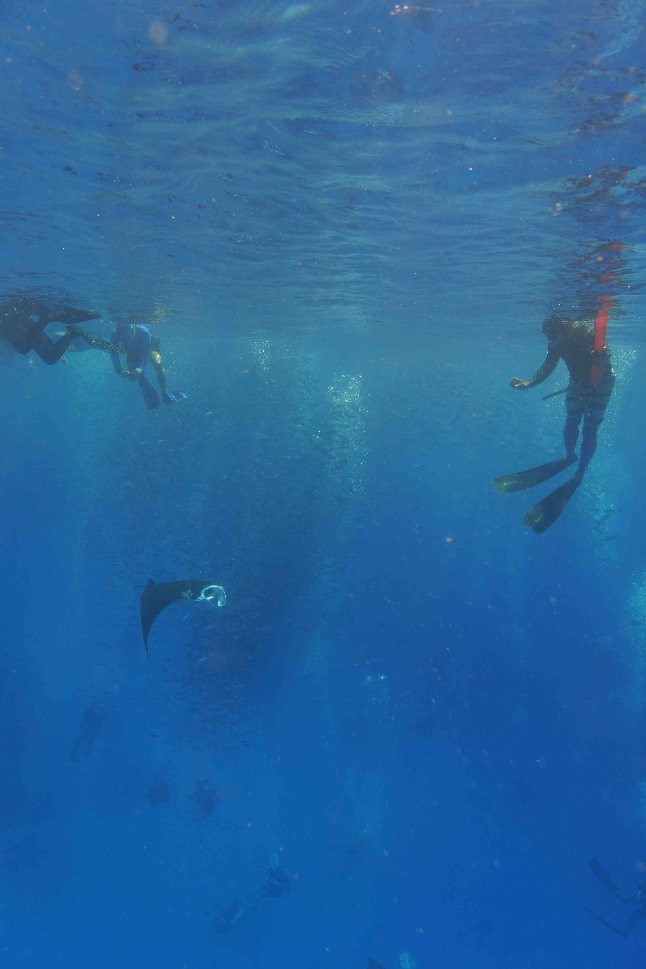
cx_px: 323
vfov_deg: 90.0
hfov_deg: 67.4
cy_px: 484
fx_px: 484
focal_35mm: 18
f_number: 8
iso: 100
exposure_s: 1/125
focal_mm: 12
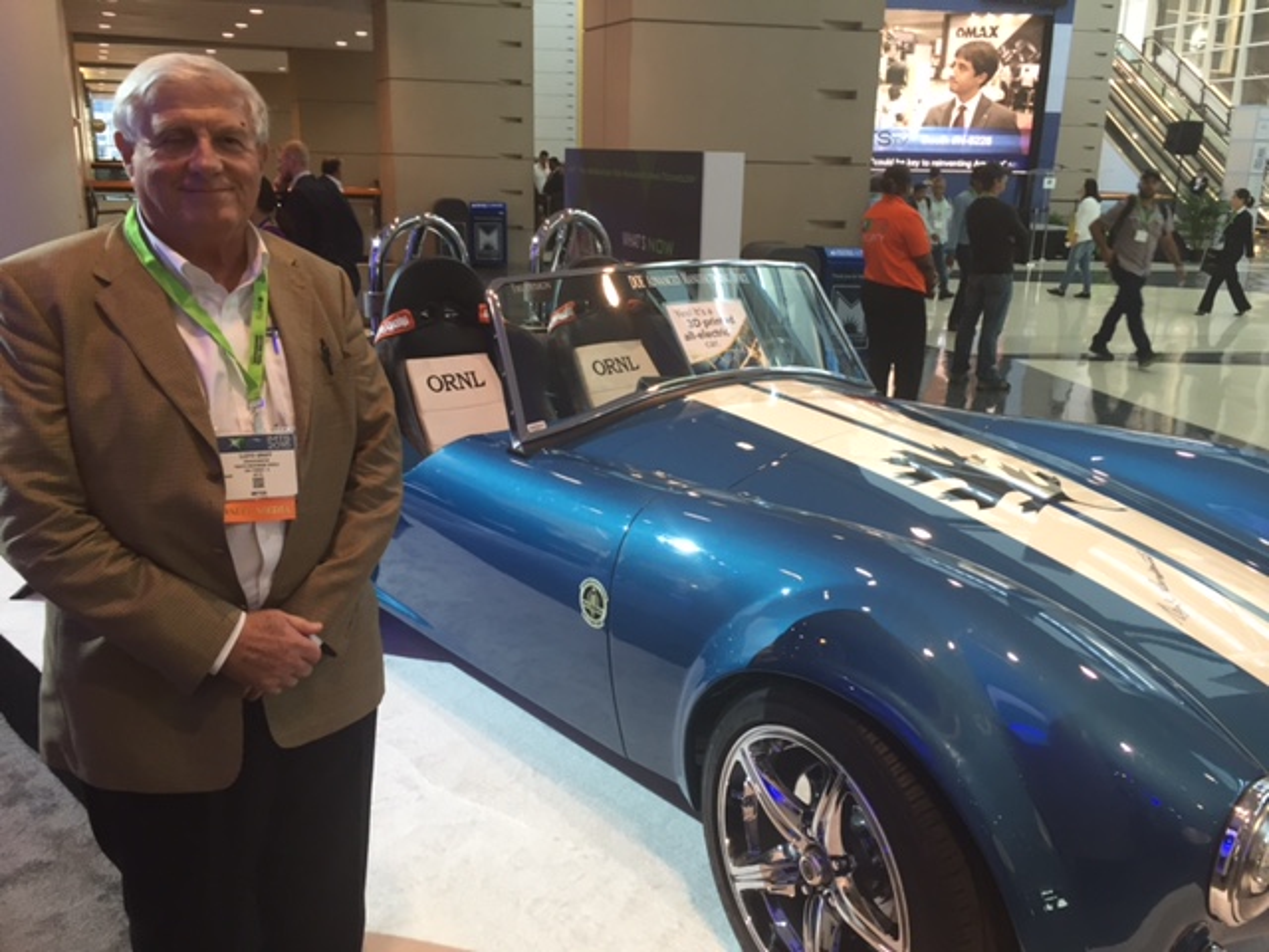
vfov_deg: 48.2
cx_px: 634
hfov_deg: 61.7
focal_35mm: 29
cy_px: 476
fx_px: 1063
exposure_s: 1/30
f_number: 2.2
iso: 64
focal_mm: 4.15
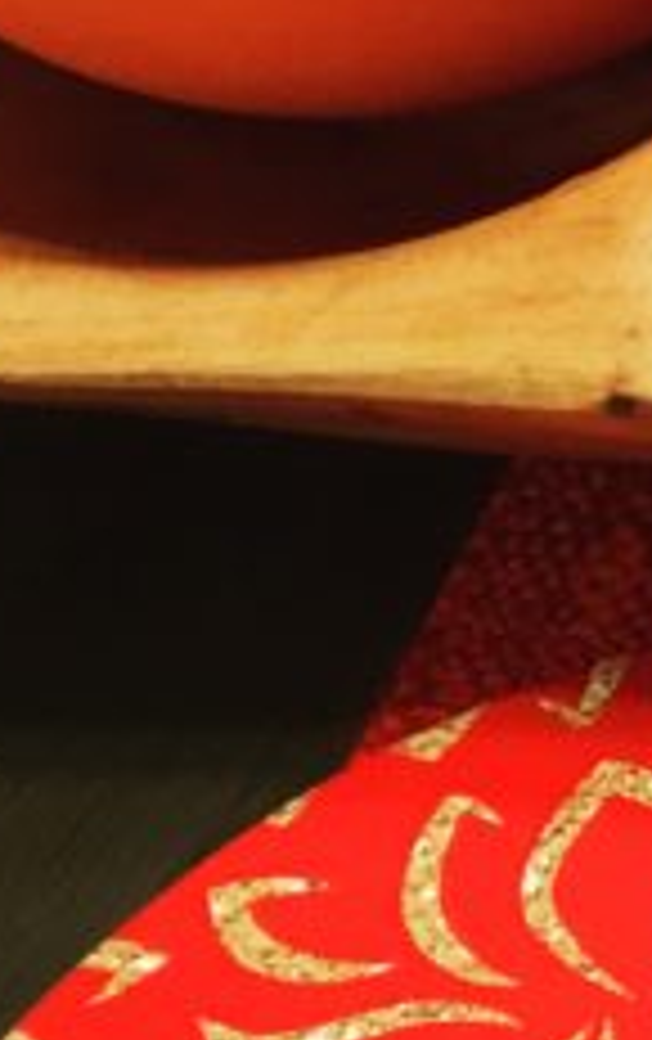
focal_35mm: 136
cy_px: 525
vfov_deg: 15.3
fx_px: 3855
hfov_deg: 7.9
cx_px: 2163
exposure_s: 1/30
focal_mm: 4.15
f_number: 2.2
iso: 80
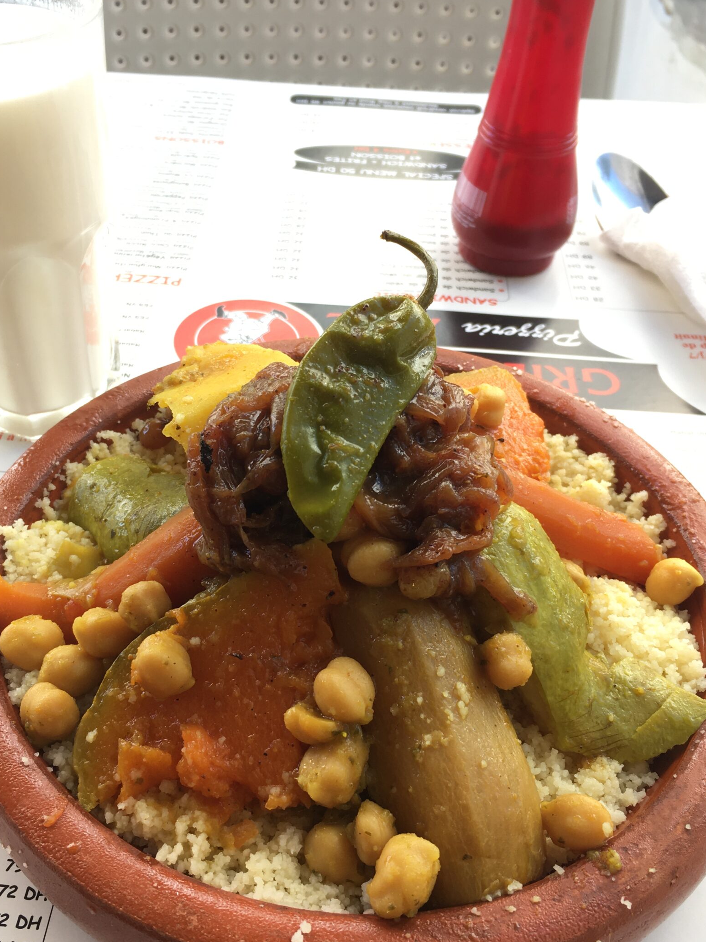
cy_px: 477
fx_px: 979
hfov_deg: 39.6
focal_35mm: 36
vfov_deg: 51.3
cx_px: 332
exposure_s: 1/103
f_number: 2.2
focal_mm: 4.15
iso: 25
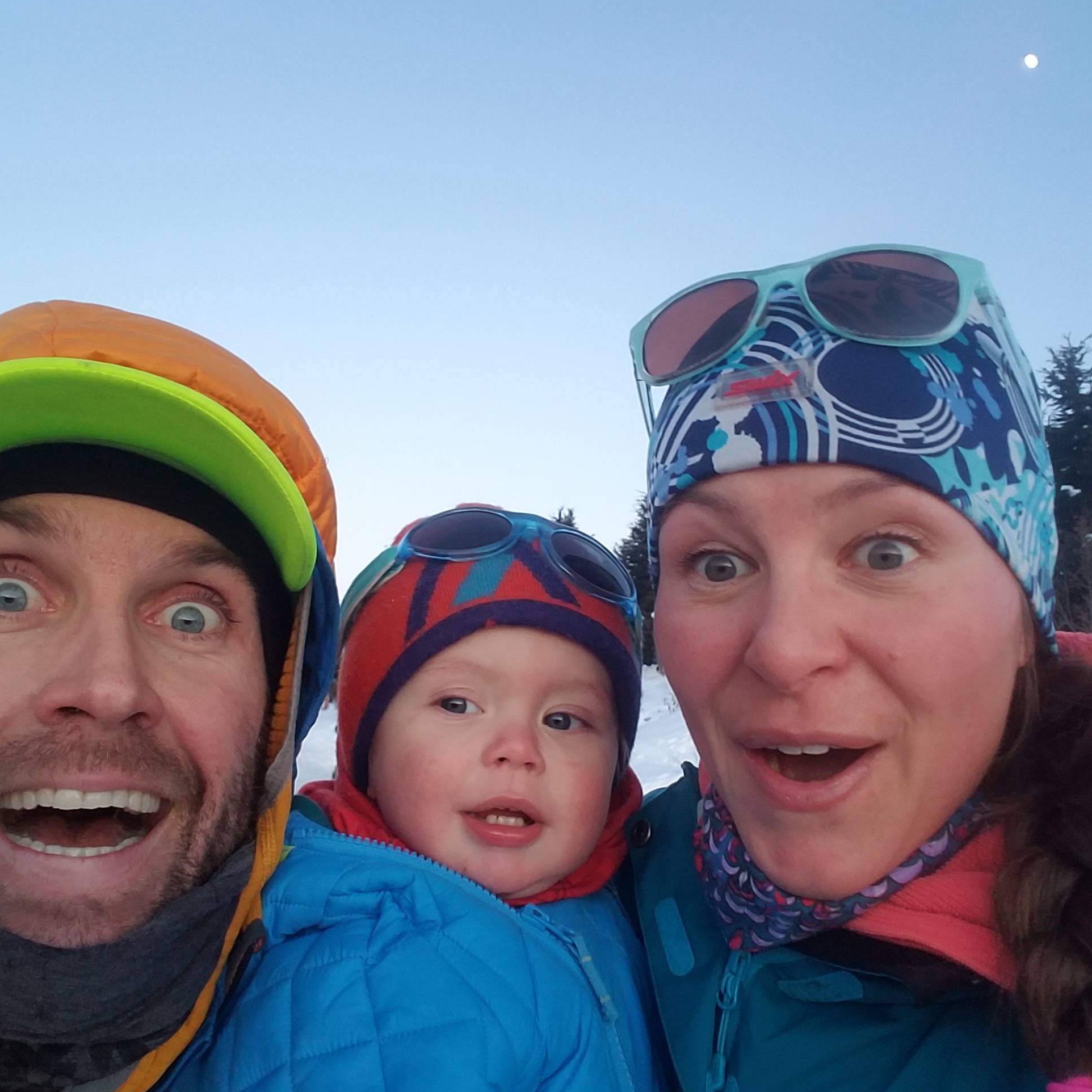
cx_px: 561
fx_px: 892
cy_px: 548
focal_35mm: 25
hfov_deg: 62.9
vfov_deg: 62.9
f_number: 1.7
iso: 64
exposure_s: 1/60
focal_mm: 2.1
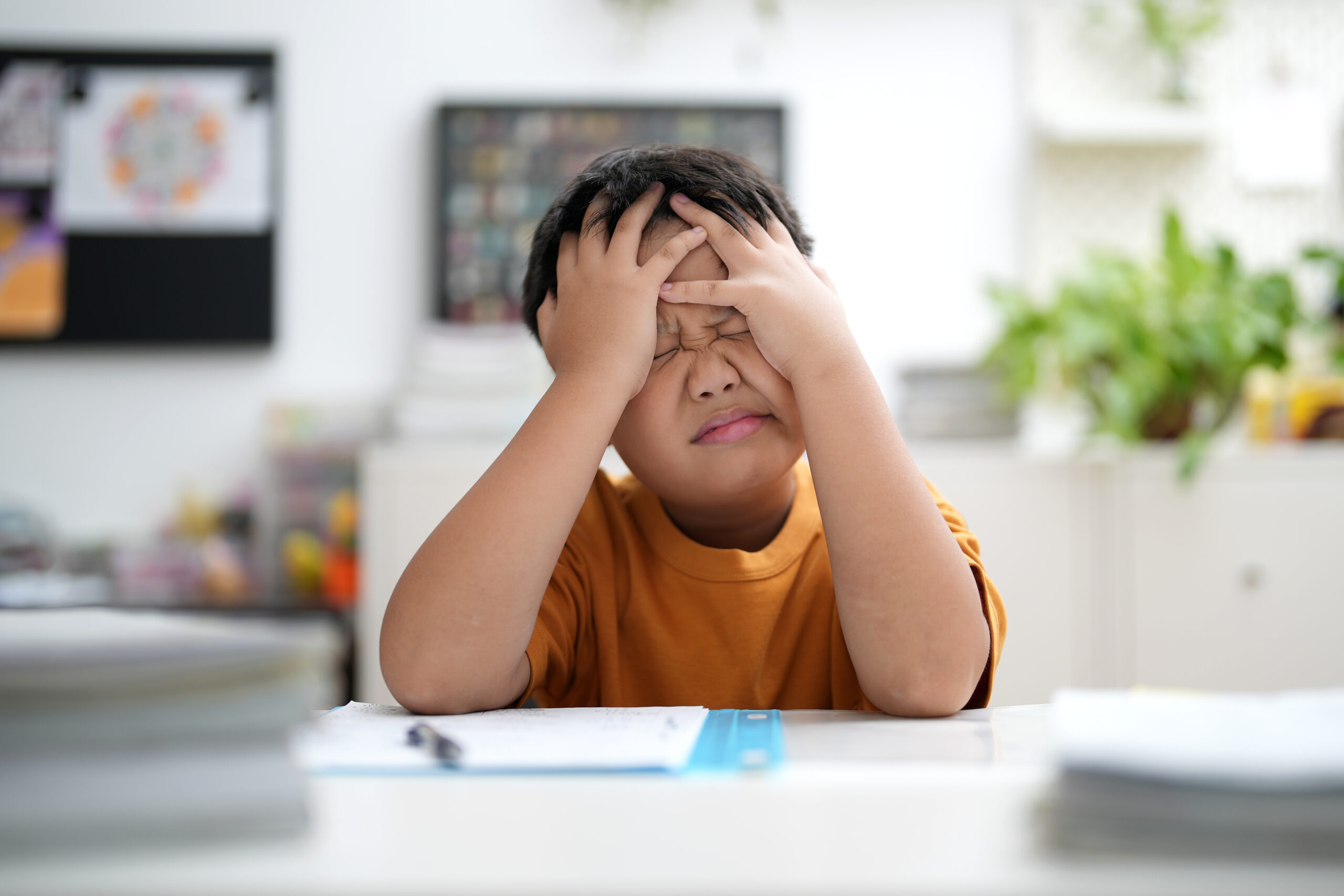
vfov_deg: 27.0
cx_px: 672
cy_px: 448
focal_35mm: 50
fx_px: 1867
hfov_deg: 39.6
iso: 100
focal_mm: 50
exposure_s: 1/200
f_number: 1.2
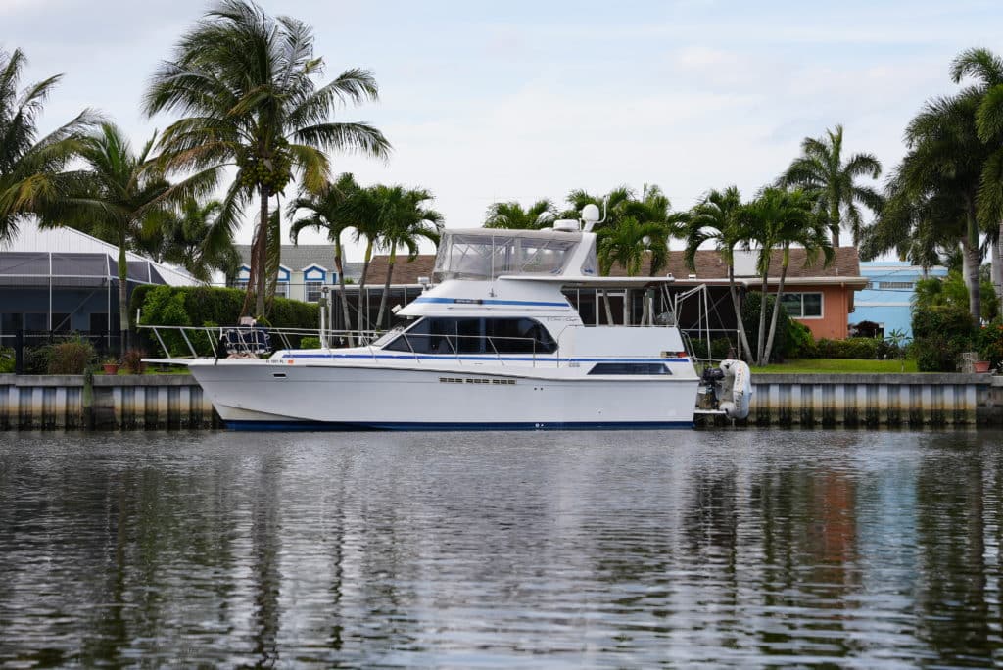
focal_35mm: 70
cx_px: 502
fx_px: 1951
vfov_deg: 19.5
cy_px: 335
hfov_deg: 28.8
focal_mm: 70
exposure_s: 1/250
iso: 80
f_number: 5
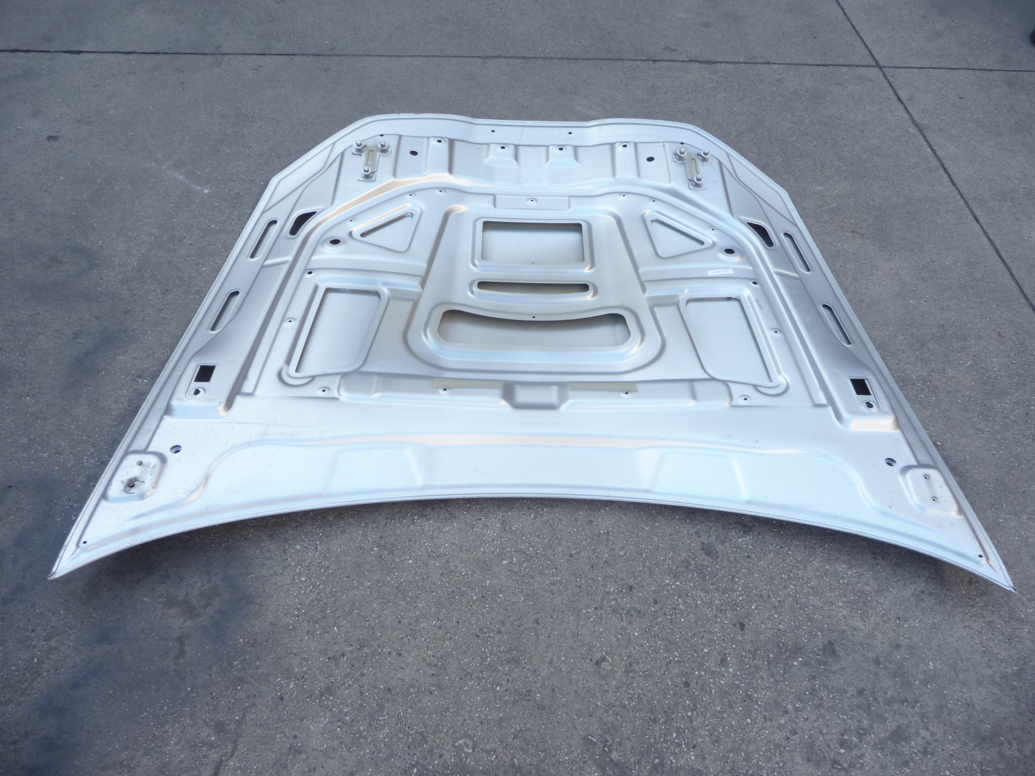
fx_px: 837
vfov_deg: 49.7
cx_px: 518
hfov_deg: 63.4
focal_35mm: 28
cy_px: 388
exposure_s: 1/125
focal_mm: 4.7
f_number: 3.3
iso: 100
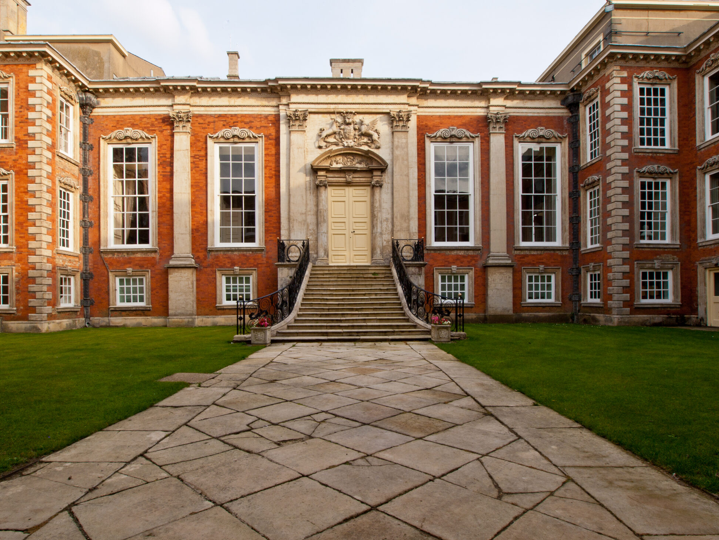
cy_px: 264
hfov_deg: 84.7
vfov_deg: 68.7
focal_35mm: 19
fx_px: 395
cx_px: 355
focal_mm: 9
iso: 100
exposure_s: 1/50
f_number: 13
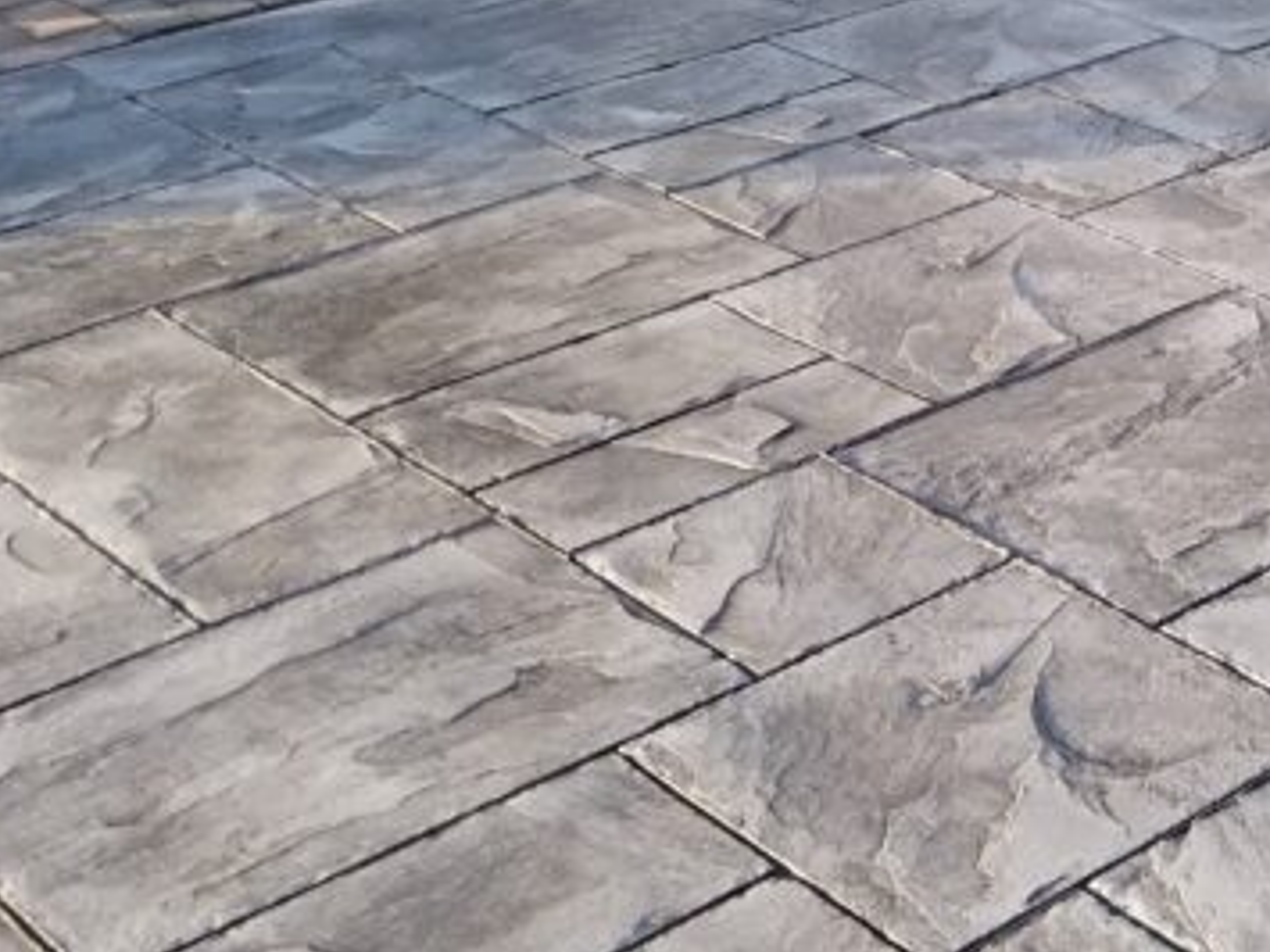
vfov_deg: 19.2
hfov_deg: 23.8
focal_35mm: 75
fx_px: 2751
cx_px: 1510
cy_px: 43
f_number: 1.7
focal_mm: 4.25
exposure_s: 1/190
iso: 50
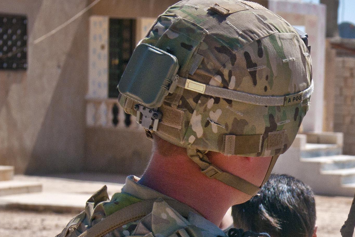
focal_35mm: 211
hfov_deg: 9.5
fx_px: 2076
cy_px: 307
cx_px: 505
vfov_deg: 6.5
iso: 200
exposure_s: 1/1600
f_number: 7.1
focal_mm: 45
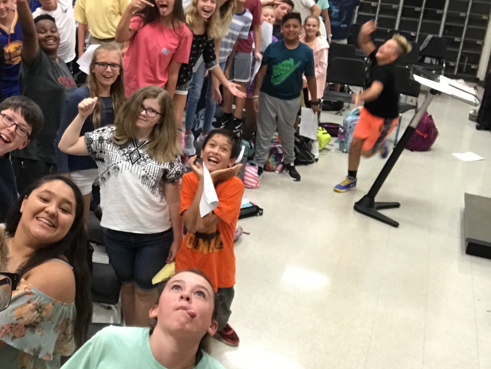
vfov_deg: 28.5
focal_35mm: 51
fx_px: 724
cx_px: 101
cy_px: 153
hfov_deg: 36.3
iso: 100
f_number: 2.2
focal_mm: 2.87
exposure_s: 1/30
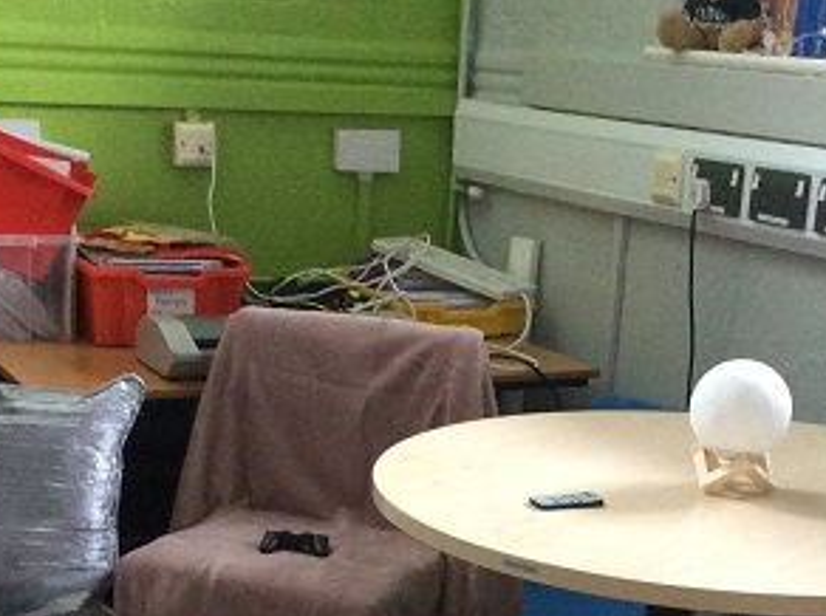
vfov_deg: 19.8
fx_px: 1691
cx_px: 467
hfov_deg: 27.4
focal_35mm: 71
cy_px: 675
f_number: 2.4
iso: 250
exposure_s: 1/25
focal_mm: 3.3
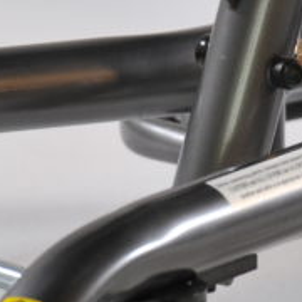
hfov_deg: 1.8
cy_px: -209
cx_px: 178
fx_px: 9525
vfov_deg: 1.8
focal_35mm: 965
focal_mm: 200
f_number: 4.5
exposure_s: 1/80
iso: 1250
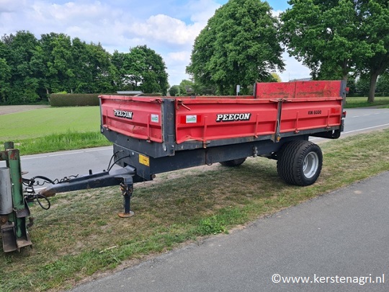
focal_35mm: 26
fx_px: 292
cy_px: 146
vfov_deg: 53.1
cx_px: 194
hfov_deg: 67.3
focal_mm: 5.4
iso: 50
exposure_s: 1/768
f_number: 1.8
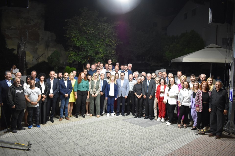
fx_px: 176
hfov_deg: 67.4
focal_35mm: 27
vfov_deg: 47.9
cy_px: 78
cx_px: 118
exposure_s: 1/125
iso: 1600
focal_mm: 18
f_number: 3.5
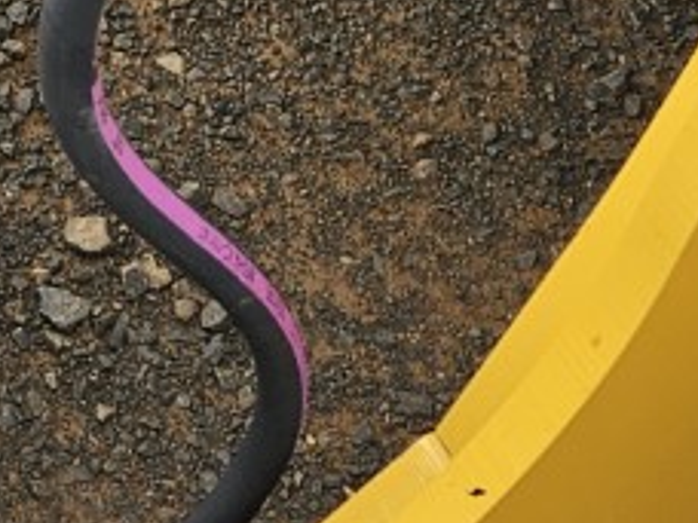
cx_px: 70
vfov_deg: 9.9
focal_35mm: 145
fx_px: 2924
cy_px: -294
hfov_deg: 13.5
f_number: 1.8
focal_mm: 5.4
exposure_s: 1/383
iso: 25
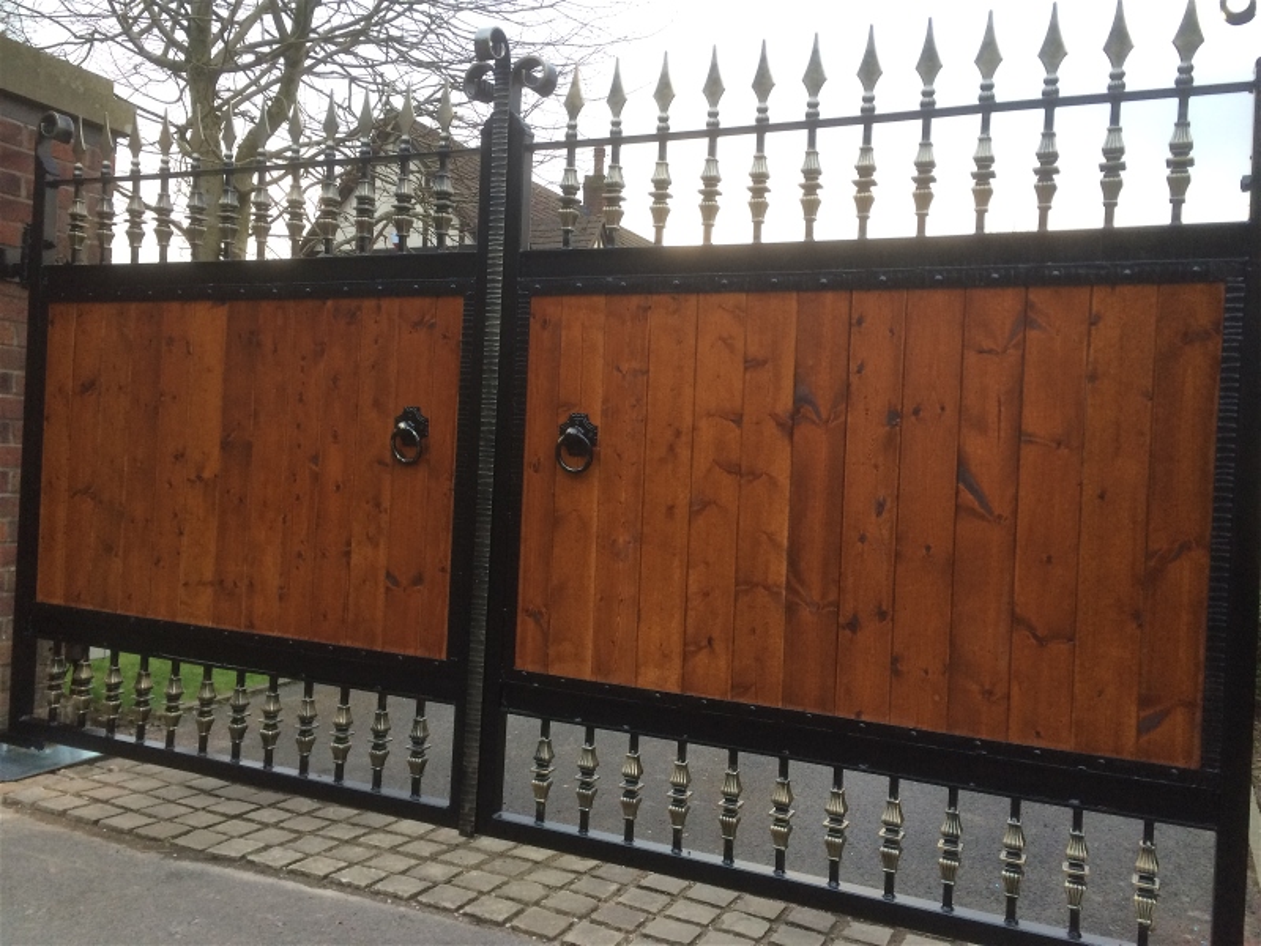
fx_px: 1056
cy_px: 473
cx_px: 630
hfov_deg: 61.7
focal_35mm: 29
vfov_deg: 48.2
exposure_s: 1/33
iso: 50
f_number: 2.2
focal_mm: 4.15
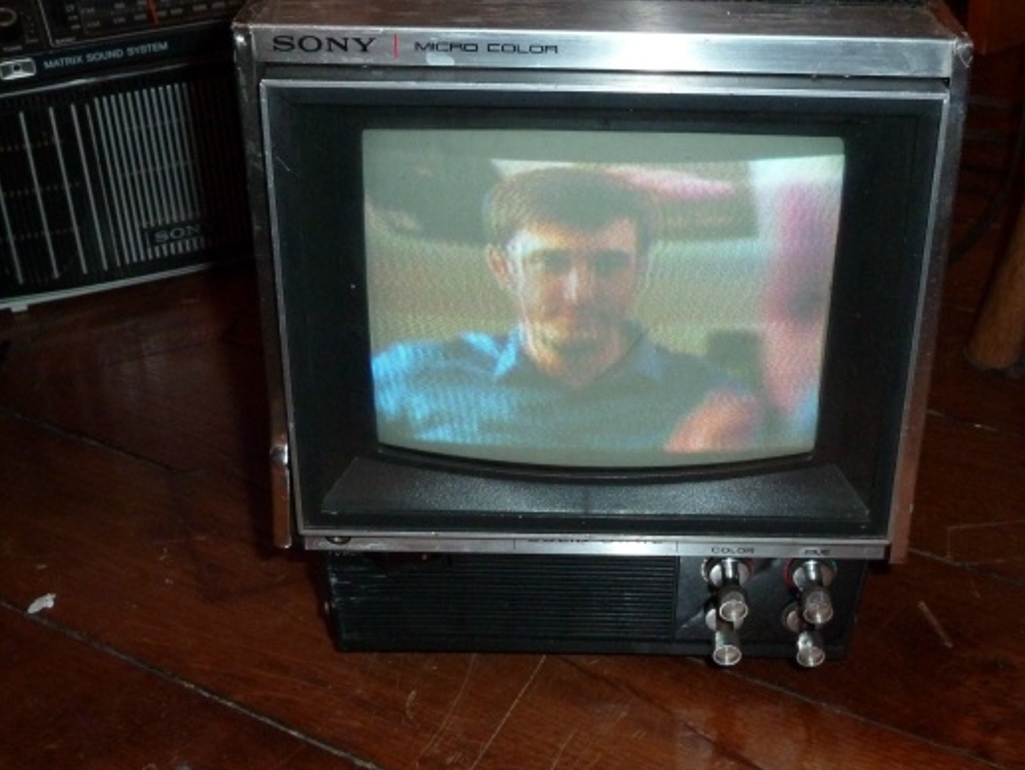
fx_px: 1540
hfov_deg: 36.7
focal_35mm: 52
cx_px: 585
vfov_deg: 28.0
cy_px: 327
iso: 400
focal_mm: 6.9
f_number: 3.7
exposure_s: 1/30
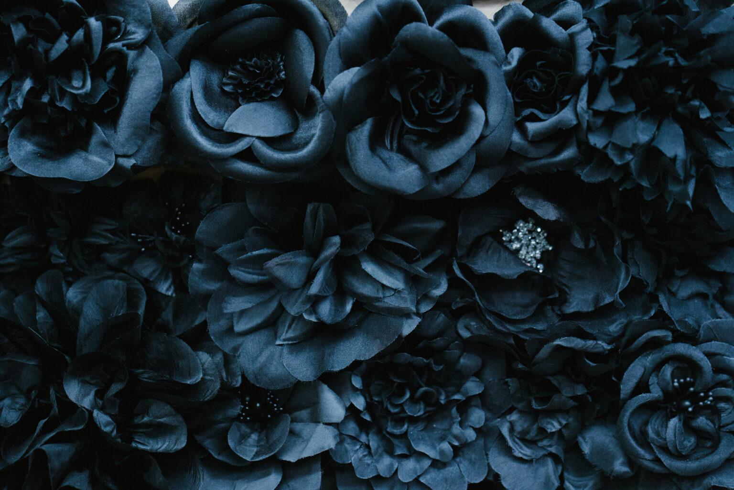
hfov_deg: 23.9
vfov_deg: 16.1
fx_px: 1733
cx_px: 367
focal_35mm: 85
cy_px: 245
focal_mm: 85
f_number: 3.5
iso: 800
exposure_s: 1/125
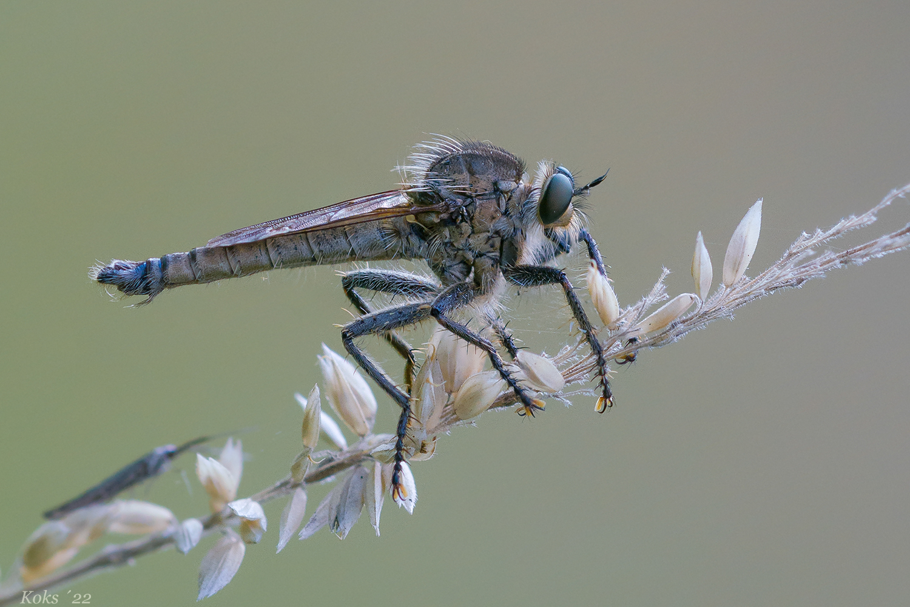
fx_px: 5055
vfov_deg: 6.9
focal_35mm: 200
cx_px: 455
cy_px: 304
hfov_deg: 10.3
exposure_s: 1/200
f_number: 6.3
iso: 800
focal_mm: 200
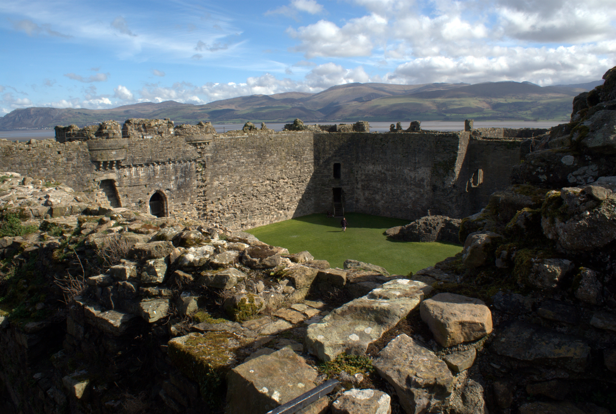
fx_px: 463
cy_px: 207
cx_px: 308
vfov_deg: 48.2
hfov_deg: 67.3
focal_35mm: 27
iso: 100
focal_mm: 18
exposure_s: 1/50
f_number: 22
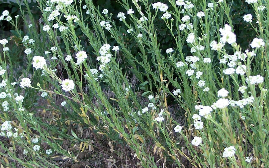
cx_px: 141
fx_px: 564
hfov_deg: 26.8
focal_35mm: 77
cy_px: 74
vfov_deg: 16.9
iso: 64
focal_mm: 7.8
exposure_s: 1/80
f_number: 2.8
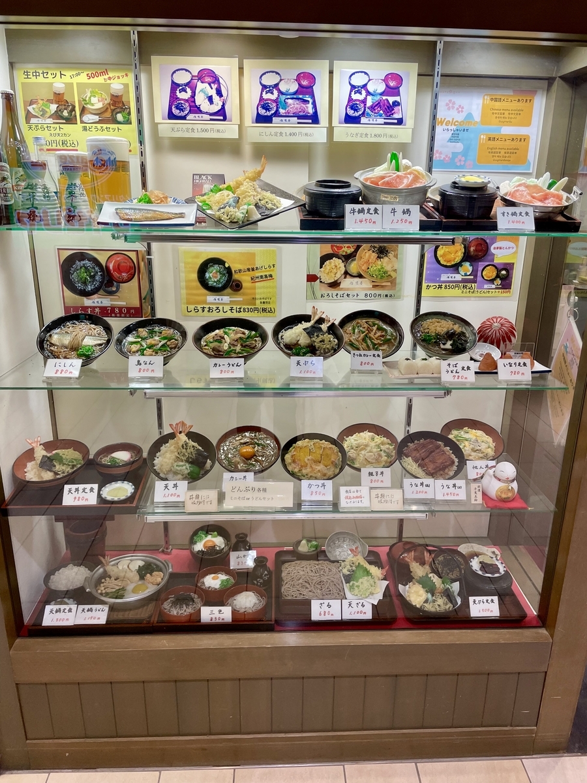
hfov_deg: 53.1
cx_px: 294
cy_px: 392
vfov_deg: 67.3
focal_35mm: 26
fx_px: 588
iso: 100
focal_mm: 4.2
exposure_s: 1/120
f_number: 1.6
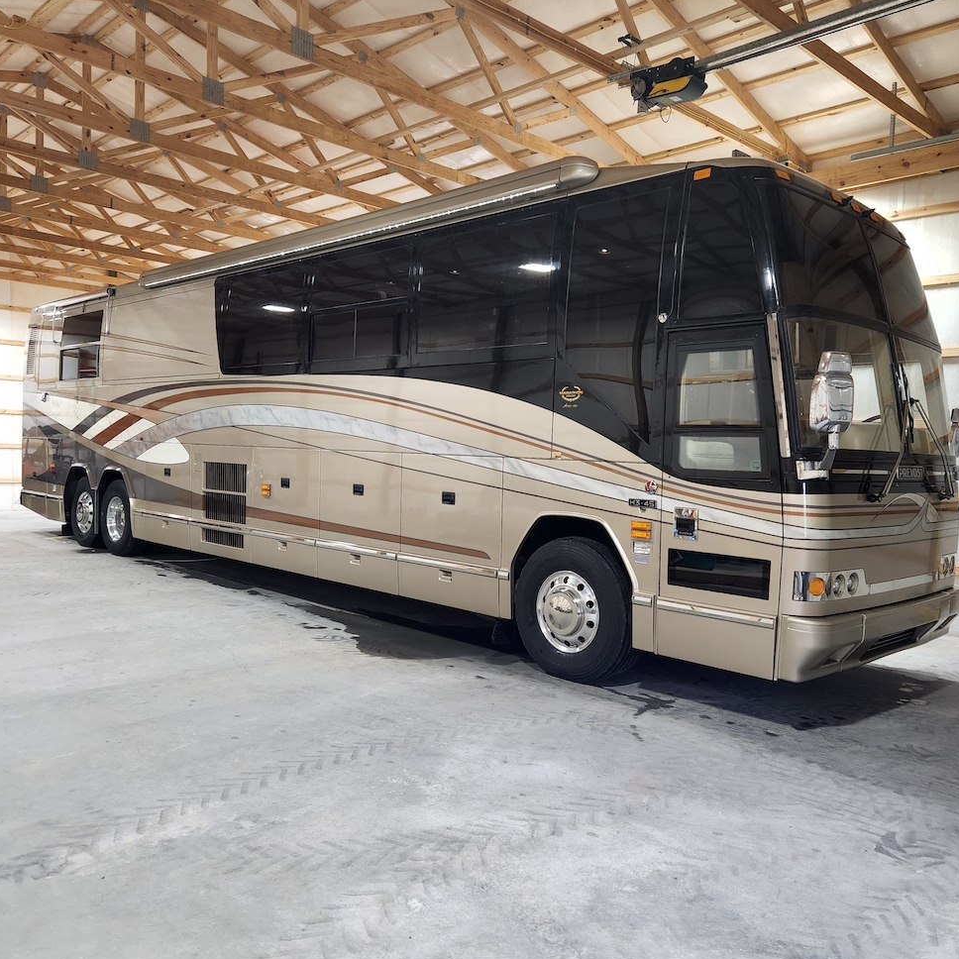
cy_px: 468
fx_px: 878
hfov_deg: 57.3
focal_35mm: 28
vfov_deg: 57.3
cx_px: 490
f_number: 1.8
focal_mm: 5.4
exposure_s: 1/120
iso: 320
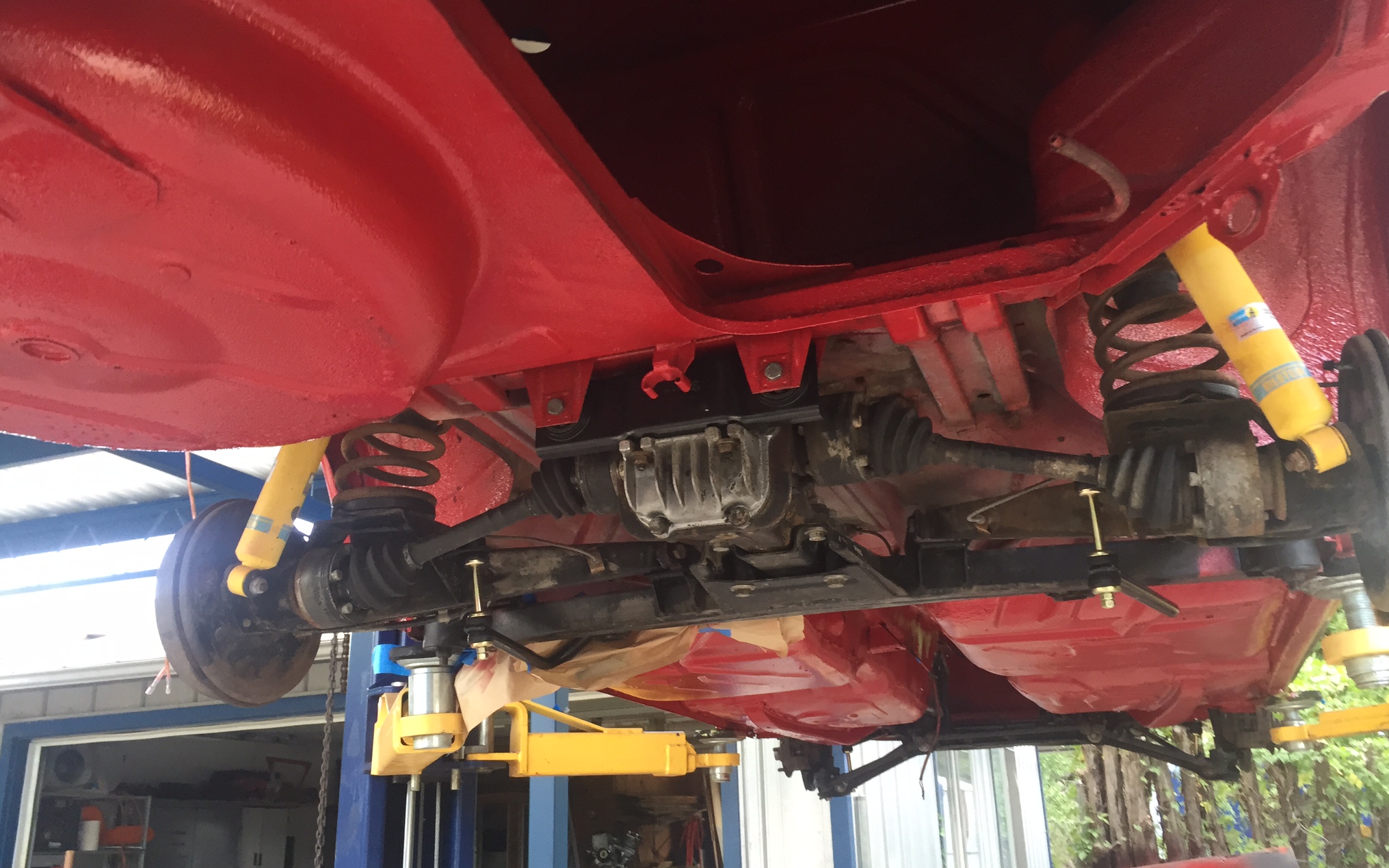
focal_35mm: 31
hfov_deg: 61.2
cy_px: 449
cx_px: 693
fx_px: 1173
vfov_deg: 40.6
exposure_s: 1/30
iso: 32
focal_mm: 4.15
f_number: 2.2
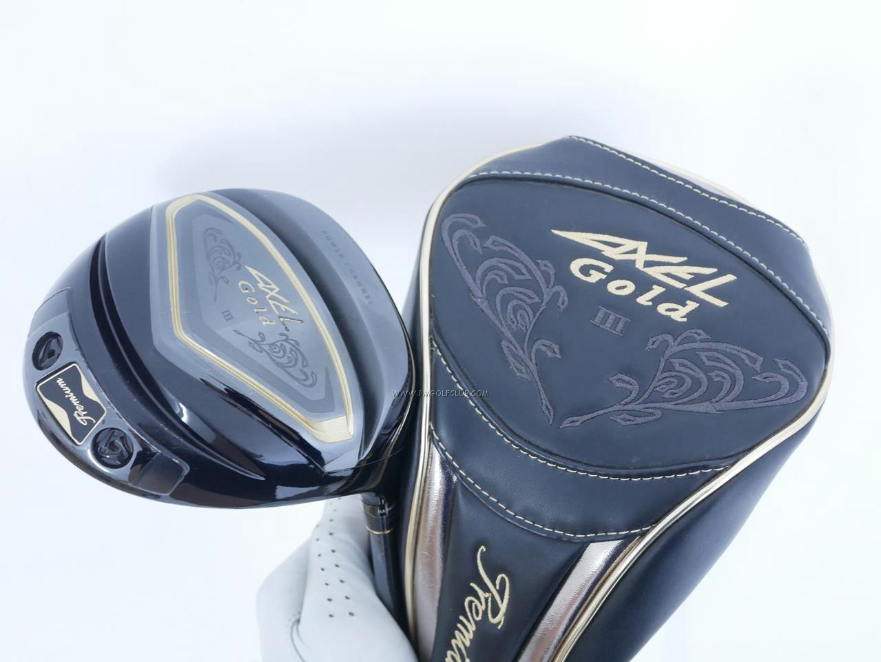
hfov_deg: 38.2
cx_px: 440
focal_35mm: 50
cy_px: 331
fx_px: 1273
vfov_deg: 29.1
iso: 1600
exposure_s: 1/30
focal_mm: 25
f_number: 4.5
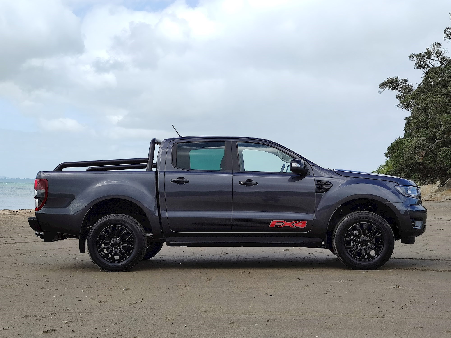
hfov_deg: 45.8
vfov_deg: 35.1
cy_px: 169
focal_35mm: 41
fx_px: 534
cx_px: 226
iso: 100
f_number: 2
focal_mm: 8.16
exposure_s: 1/1648
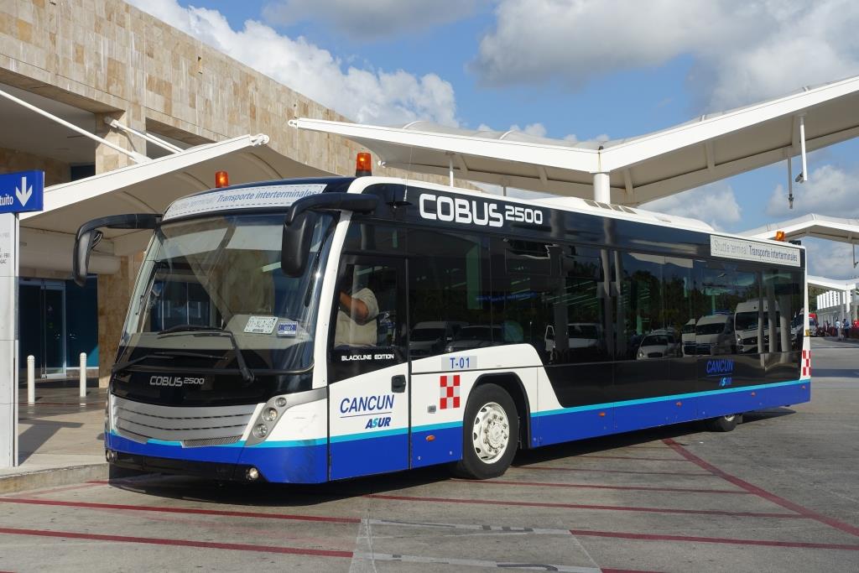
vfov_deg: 30.5
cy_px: 286
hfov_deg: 44.5
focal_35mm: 44
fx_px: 1050
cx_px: 430
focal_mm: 16.17
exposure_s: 1/100
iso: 125
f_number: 5.6
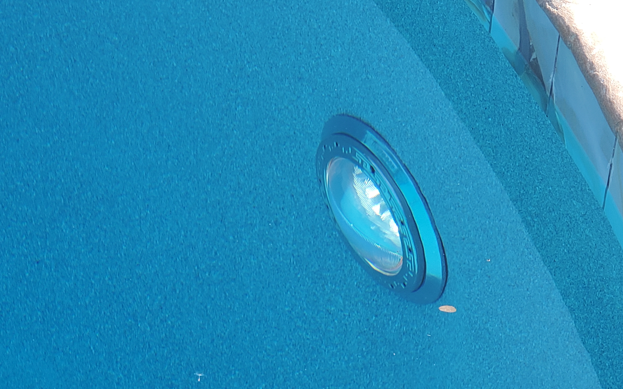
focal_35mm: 56
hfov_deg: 36.3
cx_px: 308
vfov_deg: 23.1
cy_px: 233
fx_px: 951
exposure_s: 1/300
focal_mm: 6
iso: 50
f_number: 2.4
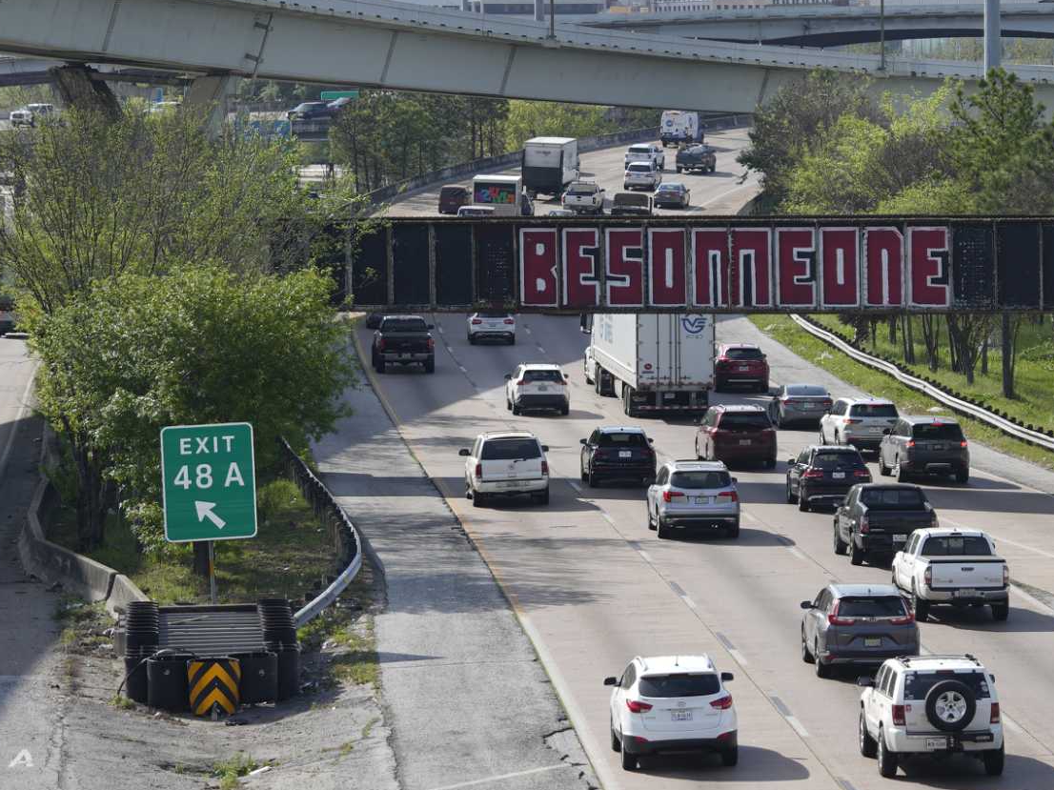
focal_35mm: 187
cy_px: 349
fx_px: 5693
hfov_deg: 10.5
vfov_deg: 7.9
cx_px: 961
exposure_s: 1/800
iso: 50
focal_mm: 70
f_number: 2.8
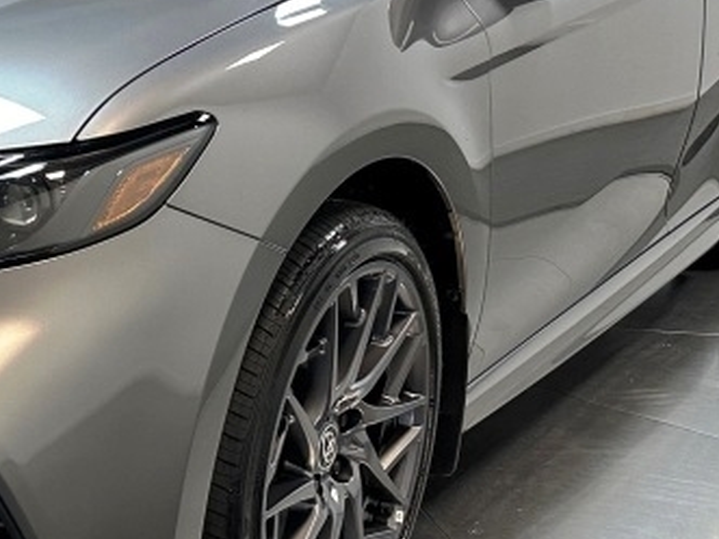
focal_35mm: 74
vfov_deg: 19.9
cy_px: 262
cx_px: -17
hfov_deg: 25.0
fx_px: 1537
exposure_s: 1/60
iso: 250
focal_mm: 6.86
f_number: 1.78
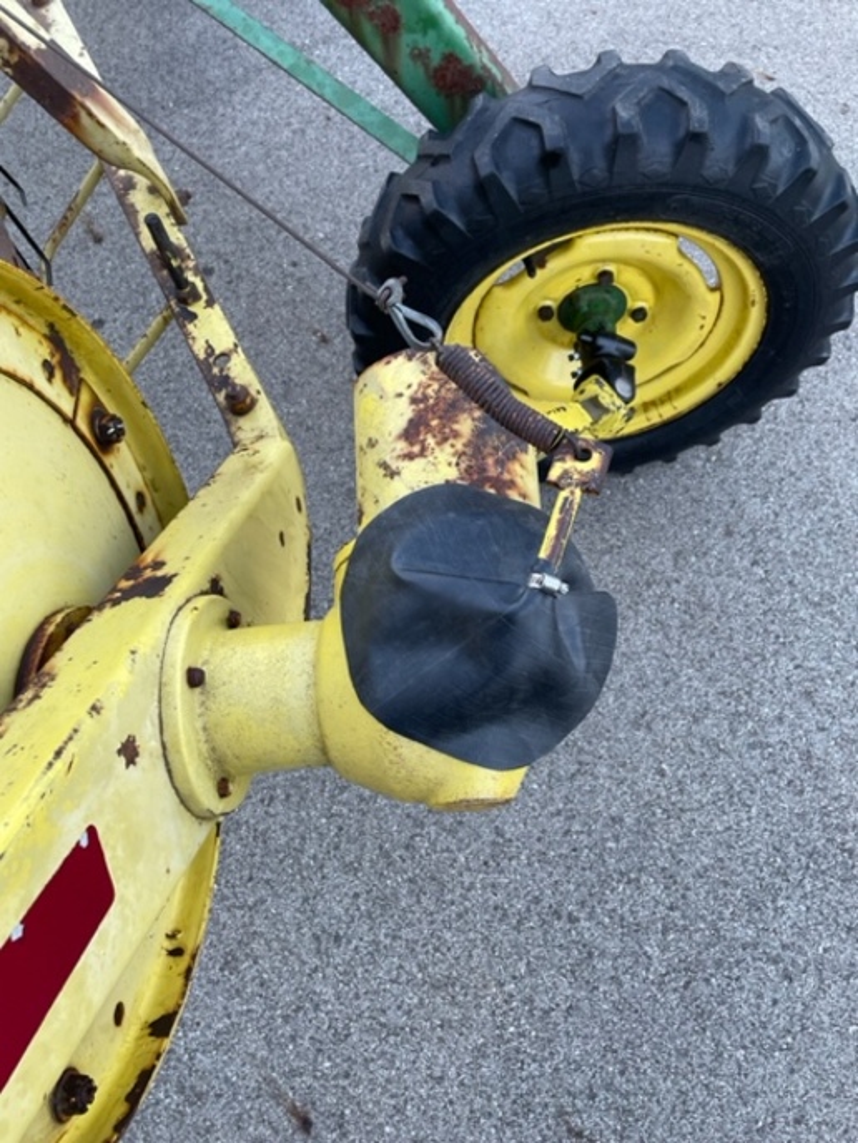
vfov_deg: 67.3
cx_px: 429
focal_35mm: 26
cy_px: 572
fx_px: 859
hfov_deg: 53.1
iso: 100
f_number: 1.6
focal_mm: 4.2
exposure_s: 1/121
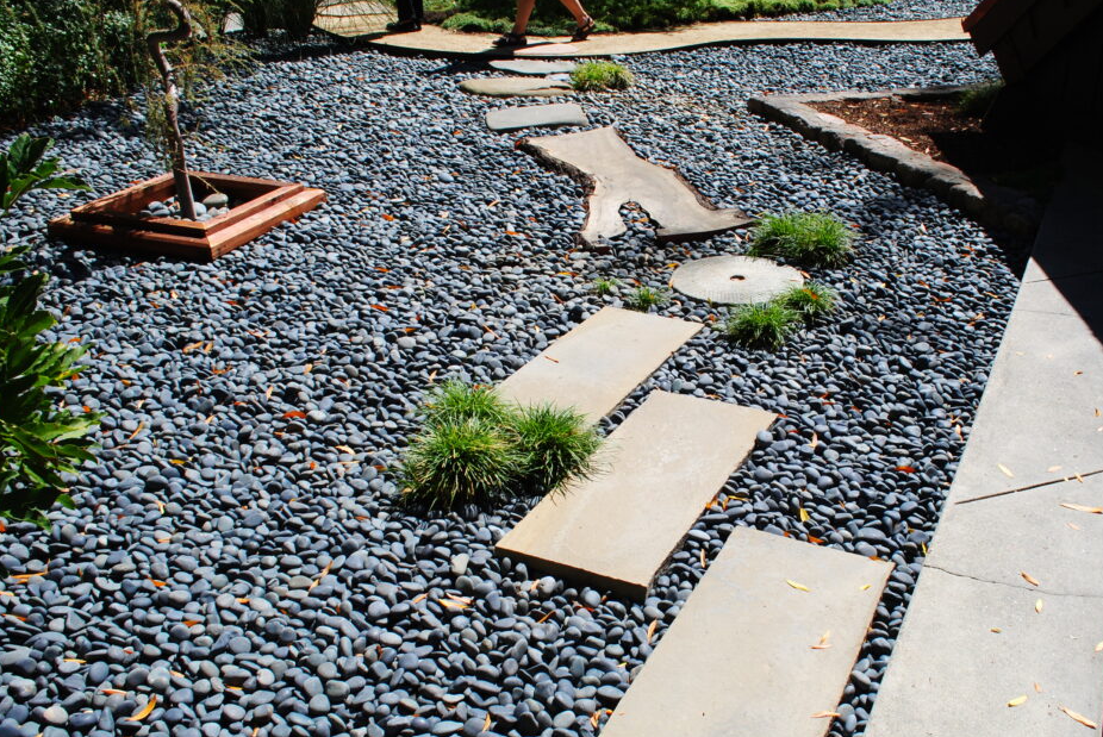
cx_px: 644
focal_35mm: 35
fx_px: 1073
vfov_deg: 37.9
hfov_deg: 54.1
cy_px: 389
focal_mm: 18
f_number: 10
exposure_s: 1/250
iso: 180
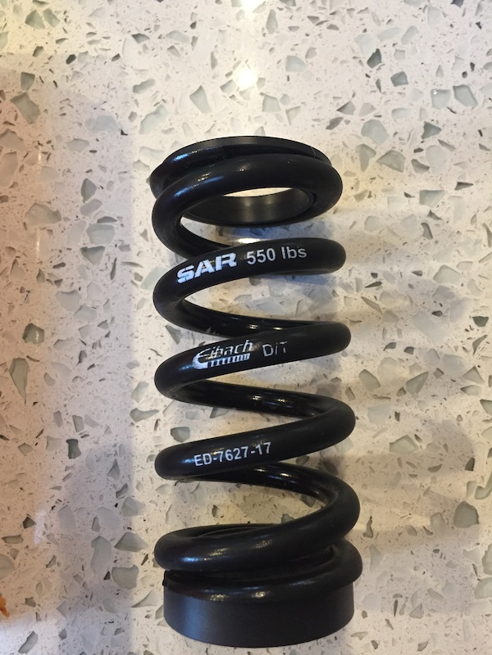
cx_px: 246
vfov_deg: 61.7
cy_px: 328
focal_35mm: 29
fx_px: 550
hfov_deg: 48.2
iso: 160
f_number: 2.2
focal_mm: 4.15
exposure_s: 1/30
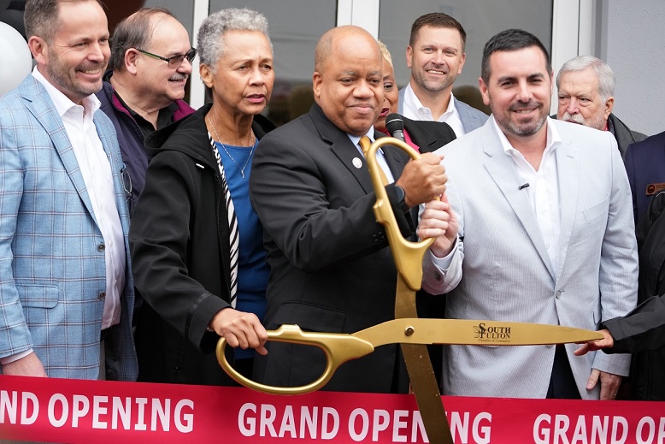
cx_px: 332
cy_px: 222
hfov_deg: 28.8
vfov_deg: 19.5
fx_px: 1293
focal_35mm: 70
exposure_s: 1/1000
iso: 1250
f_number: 2.8
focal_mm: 70
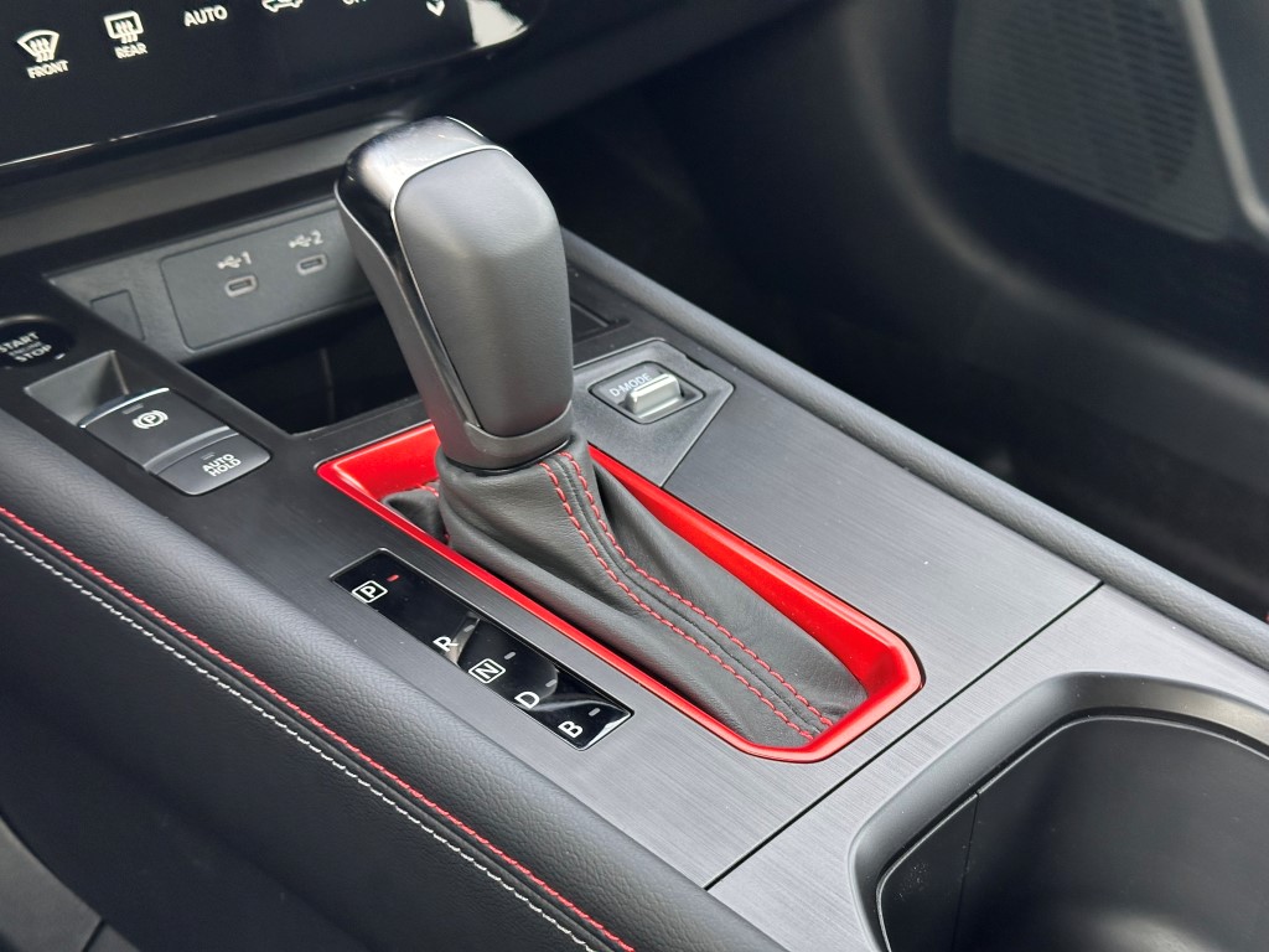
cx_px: 634
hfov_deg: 39.7
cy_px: 476
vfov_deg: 30.3
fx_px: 1760
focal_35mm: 48
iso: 200
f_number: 1.78
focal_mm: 6.86
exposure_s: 1/50
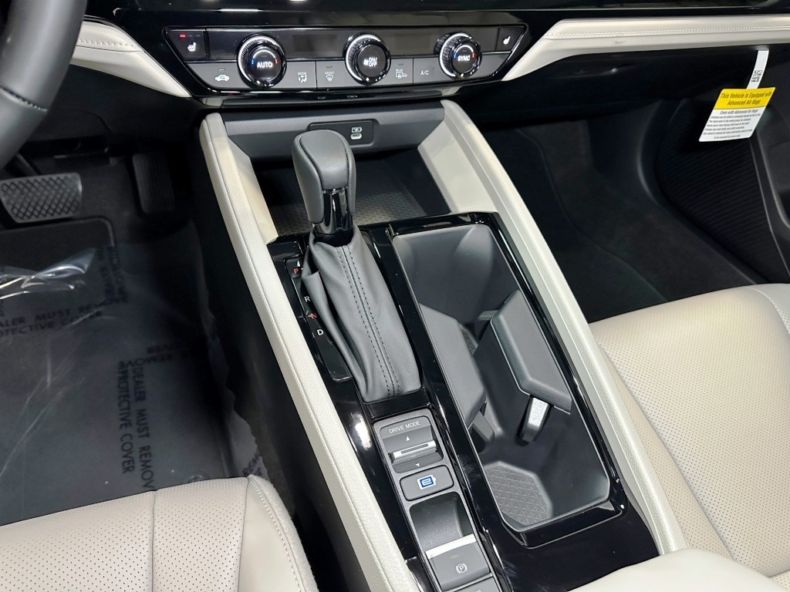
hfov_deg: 71.6
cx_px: 395
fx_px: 548
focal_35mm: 24
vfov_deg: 56.8
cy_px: 296
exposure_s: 1/40
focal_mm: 6.86
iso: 800
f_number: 1.78
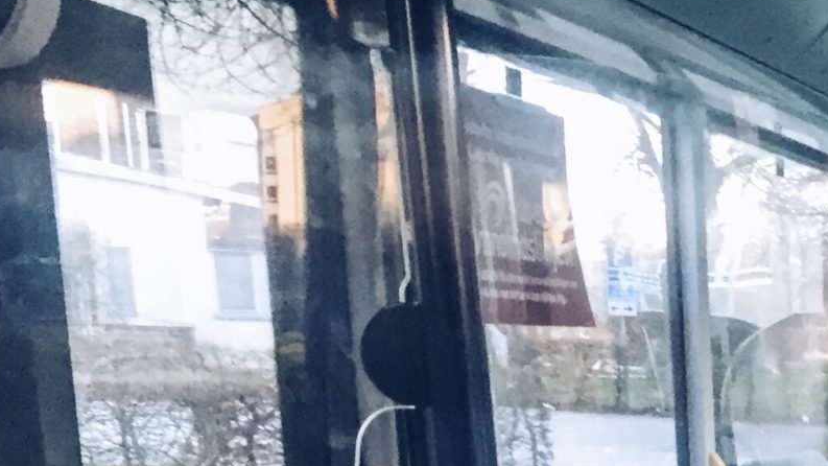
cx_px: 1325
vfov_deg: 10.8
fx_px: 2239
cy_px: 954
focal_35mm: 102
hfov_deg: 18.1
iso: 100
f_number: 2.2
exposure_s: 1/33
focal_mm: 4.15
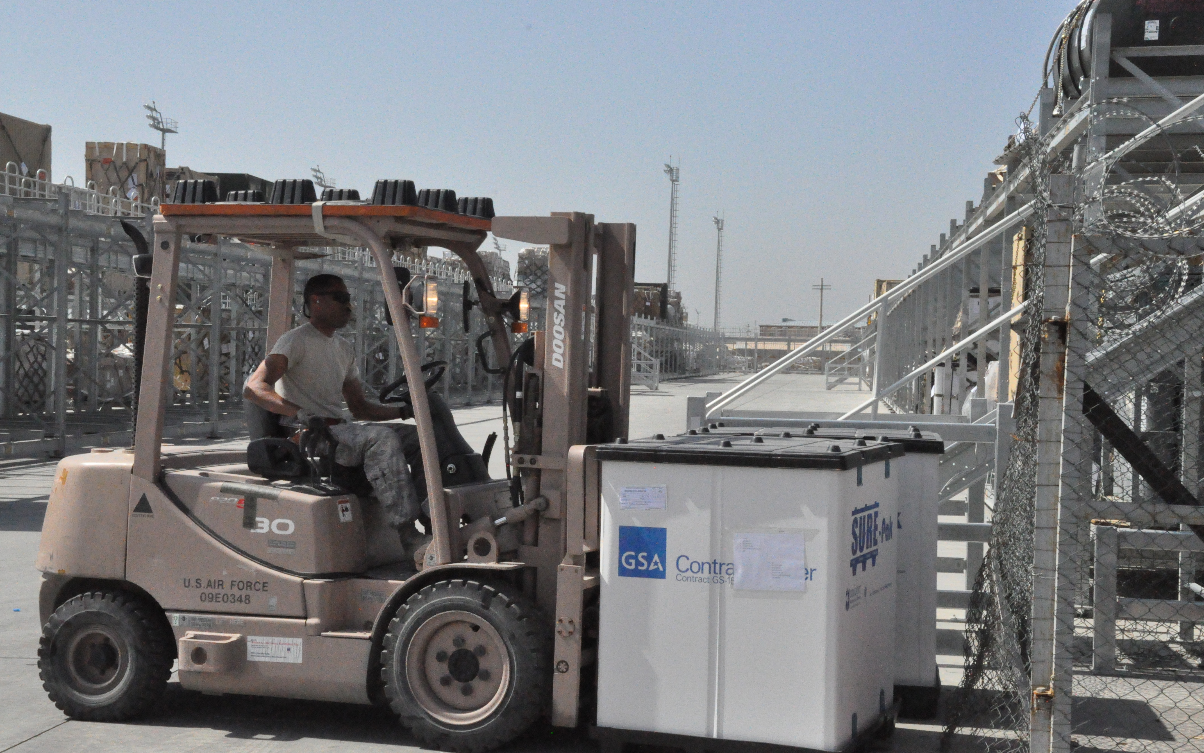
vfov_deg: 23.6
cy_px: 395
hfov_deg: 36.9
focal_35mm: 55
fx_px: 1805
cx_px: 602
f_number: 22
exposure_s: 1/2000
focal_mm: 36
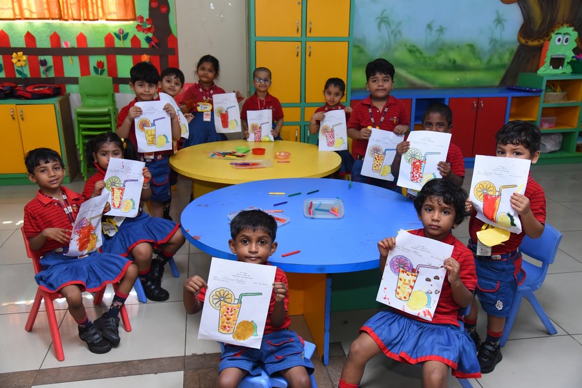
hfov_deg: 58.7
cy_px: 194
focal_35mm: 32
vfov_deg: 41.1
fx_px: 517
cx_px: 291
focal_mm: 32
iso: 2000
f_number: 4.5
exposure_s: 1/200
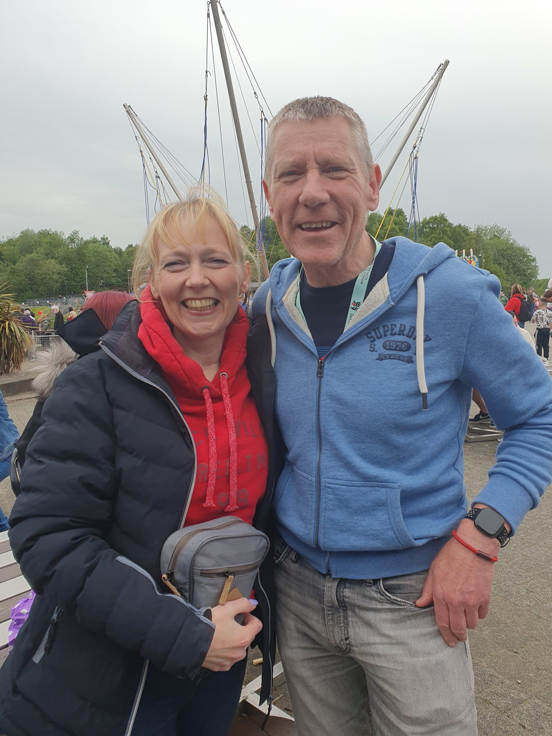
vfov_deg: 67.3
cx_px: 276
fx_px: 553
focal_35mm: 26
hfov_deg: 53.1
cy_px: 368
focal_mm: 4.32
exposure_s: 1/890
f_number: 2.4
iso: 50
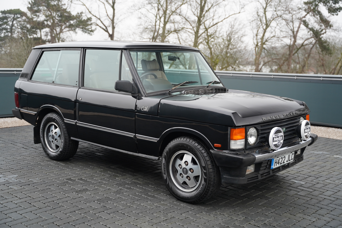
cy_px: 114
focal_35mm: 43
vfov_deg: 31.1
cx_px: 171
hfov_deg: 45.2
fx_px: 410
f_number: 2.8
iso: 800
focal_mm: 43.2
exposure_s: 1/250
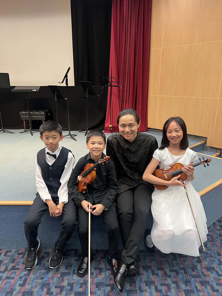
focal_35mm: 26
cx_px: 111
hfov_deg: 53.1
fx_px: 222
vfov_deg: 67.3
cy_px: 148
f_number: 1.5
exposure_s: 1/50
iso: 320
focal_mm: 5.7
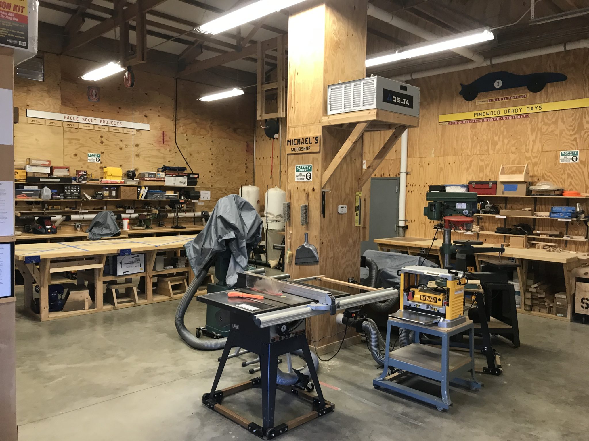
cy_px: 220
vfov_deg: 49.7
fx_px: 476
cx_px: 294
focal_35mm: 28
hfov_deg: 63.4
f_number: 1.8
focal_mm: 3.99
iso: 40
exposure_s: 1/20
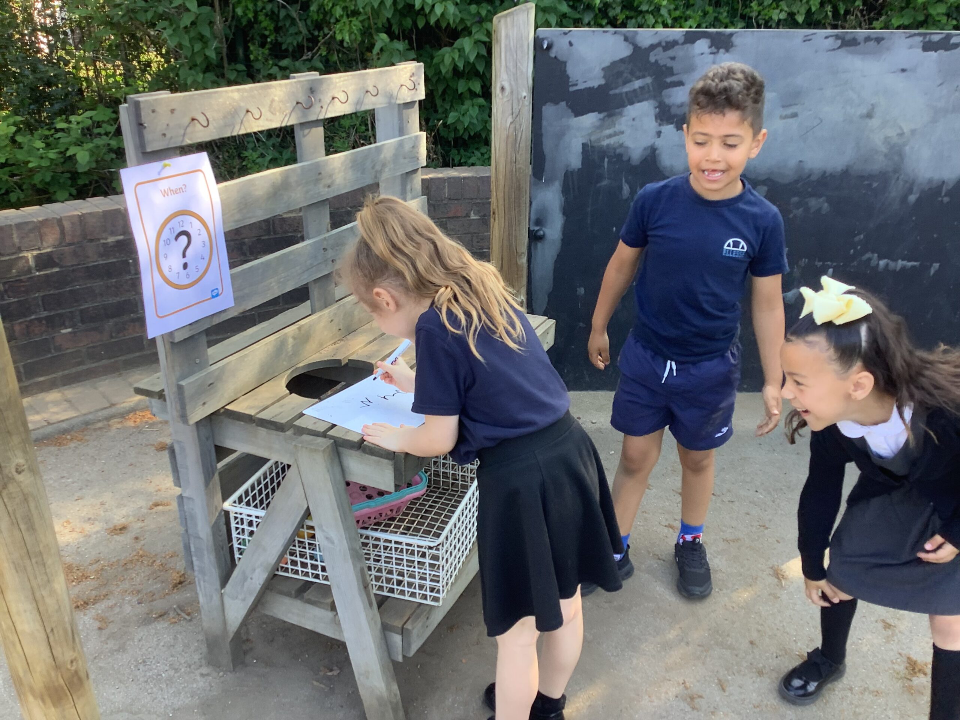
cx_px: 480
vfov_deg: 45.4
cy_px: 360
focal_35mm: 31
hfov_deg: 58.4
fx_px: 860
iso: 40
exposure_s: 1/120
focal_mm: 3.3
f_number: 2.4
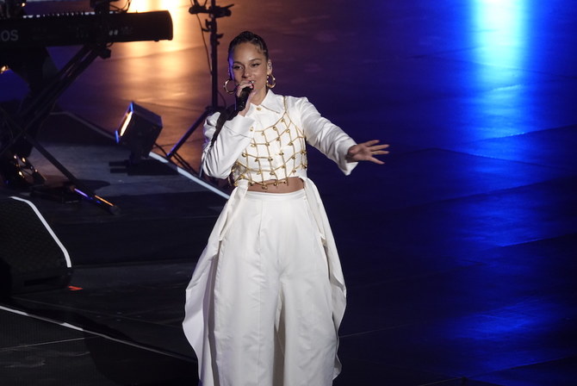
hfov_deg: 3.4
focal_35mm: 600
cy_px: 193
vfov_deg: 2.3
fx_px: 9625
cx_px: 288
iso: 1250
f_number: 4
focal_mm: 220
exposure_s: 1/100
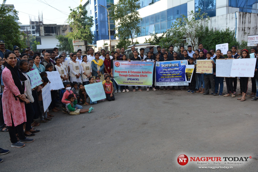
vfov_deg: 47.9
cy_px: 86
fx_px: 193
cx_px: 129
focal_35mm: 27
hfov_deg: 67.4
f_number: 7.1
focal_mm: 18
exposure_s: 1/200
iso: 200
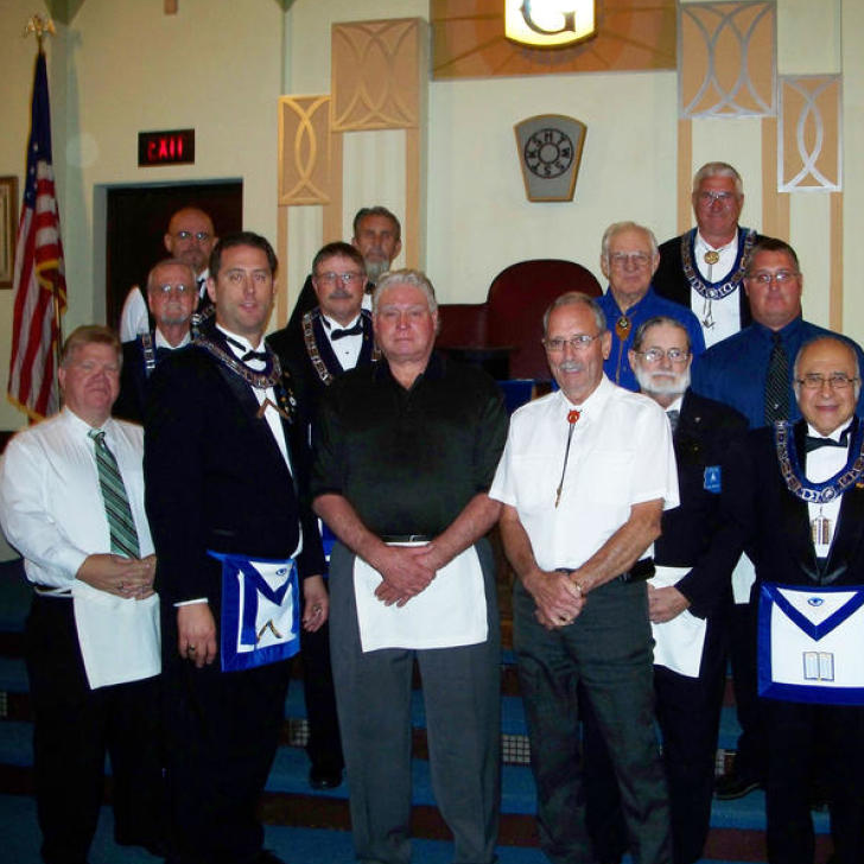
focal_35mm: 44
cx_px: 544
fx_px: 1242
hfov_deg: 38.1
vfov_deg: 38.3
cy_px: 435
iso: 200
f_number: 2.8
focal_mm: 7.8
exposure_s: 1/60
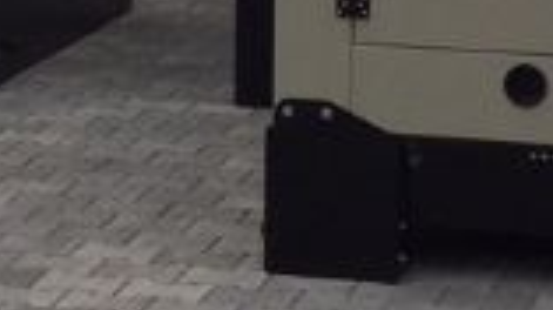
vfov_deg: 6.3
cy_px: -257
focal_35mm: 188
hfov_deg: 11.4
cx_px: 150
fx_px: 2754
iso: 32
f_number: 2.2
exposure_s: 1/682
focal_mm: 4.15
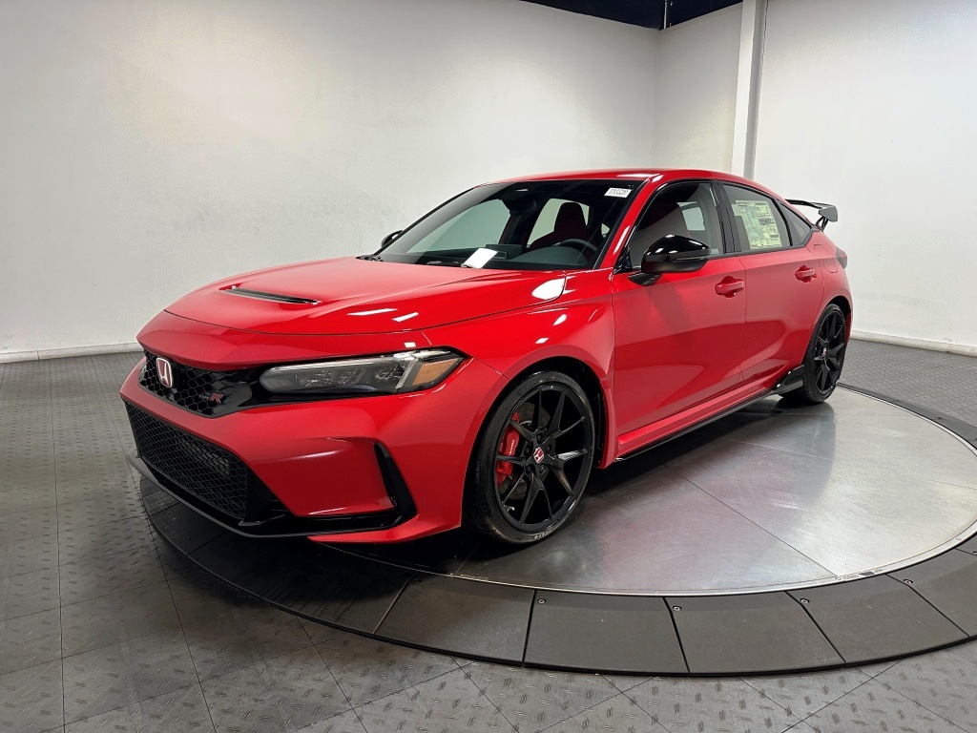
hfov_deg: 71.6
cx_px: 488
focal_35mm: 24
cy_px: 366
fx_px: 677
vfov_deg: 56.8
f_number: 1.78
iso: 250
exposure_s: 1/60
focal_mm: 6.86
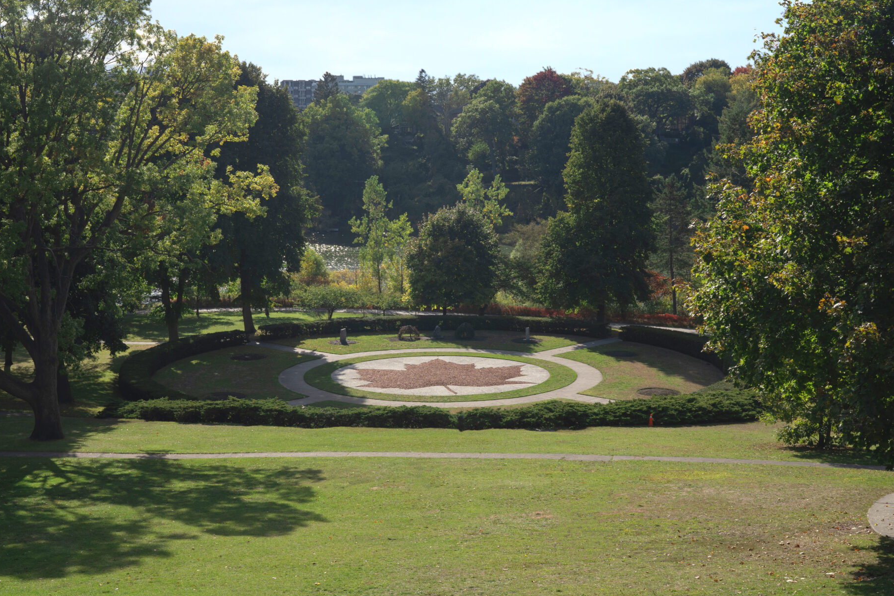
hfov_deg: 37.5
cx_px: 444
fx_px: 1316
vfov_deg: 25.5
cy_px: 281
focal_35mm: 53
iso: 100
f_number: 11
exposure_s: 1/250
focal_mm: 50
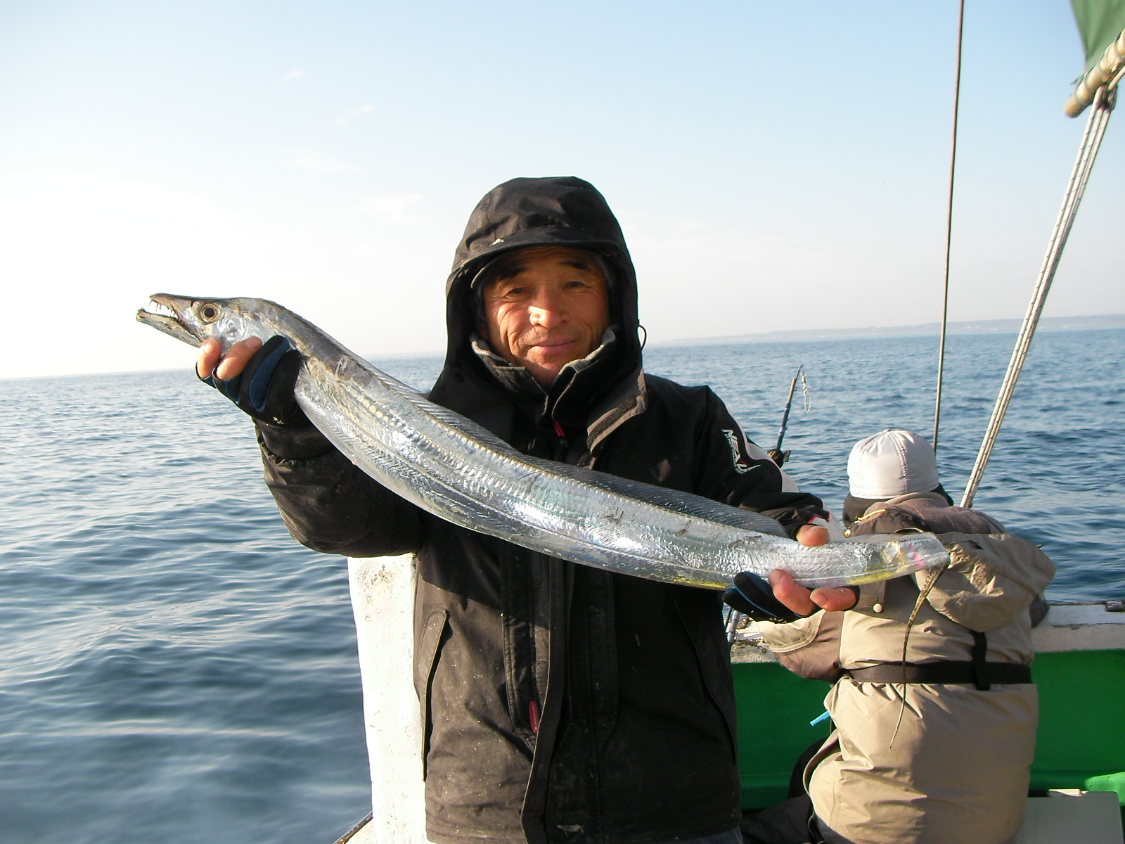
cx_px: 562
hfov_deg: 49.0
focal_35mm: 38
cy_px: 422
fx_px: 1235
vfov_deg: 37.7
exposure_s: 1/444
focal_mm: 6.3
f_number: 3.5
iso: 50
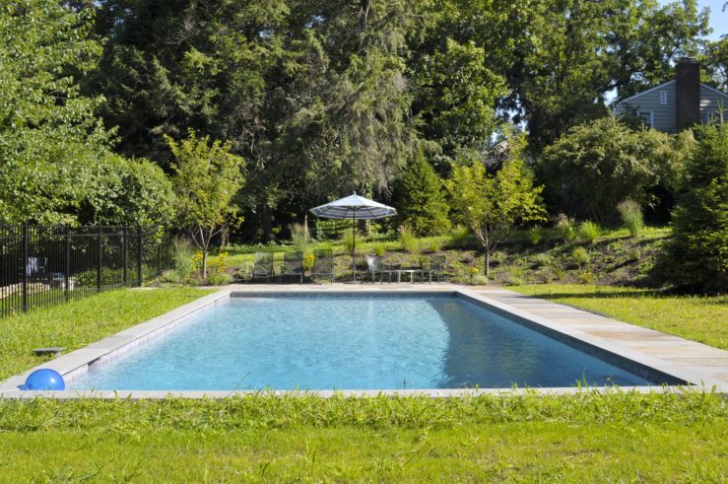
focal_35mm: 36
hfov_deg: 53.2
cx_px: 364
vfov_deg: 36.8
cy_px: 242
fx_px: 727
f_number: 8
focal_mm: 24
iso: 200
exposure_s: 1/250
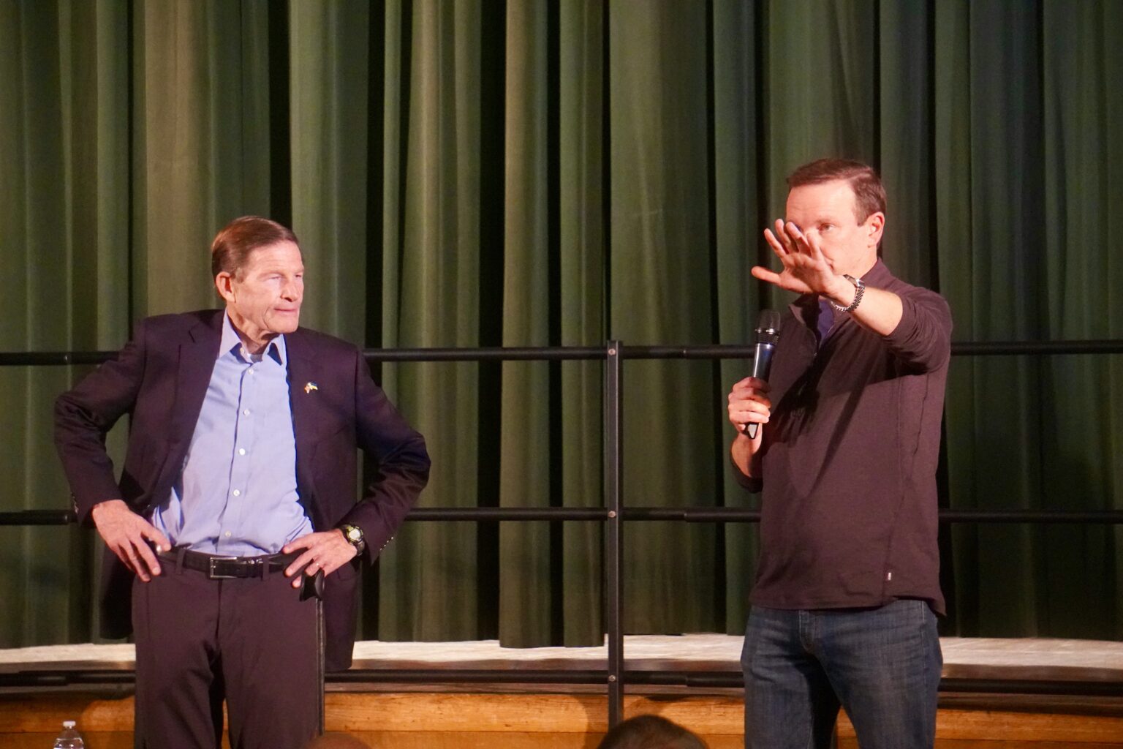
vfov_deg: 9.3
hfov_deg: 14.0
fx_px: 4585
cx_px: 562
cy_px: 374
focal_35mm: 147
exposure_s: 1/100
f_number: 5.6
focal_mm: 98
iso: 6400
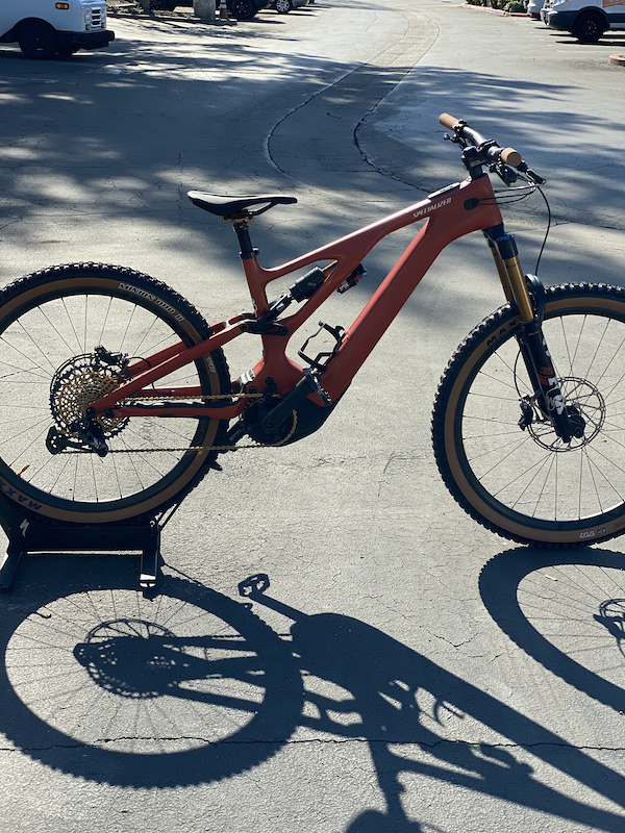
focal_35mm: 52
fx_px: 1252
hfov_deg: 28.0
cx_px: 312
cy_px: 416
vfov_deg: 36.8
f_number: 2
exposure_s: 1/1043
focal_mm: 6
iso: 20
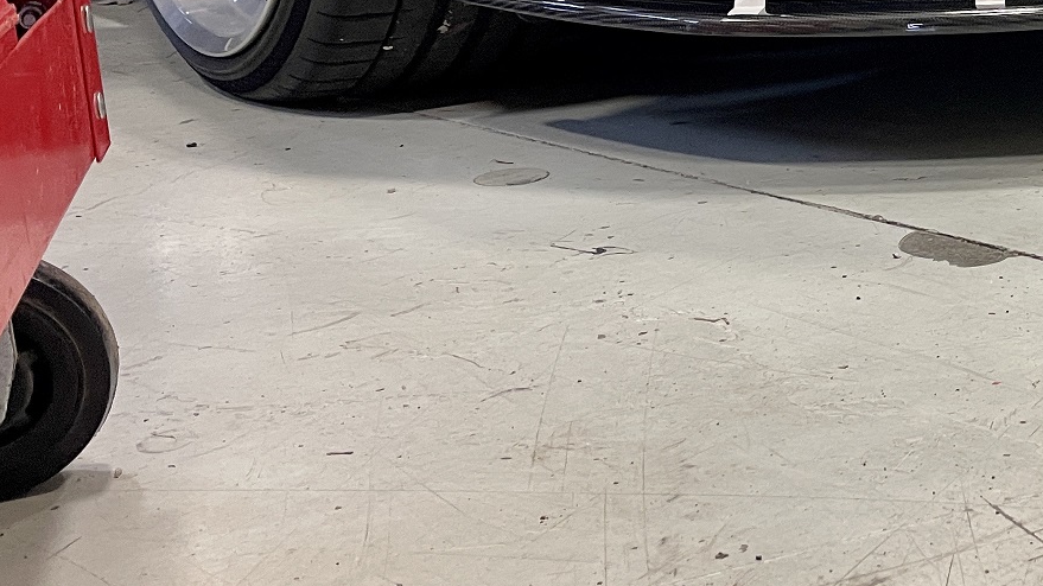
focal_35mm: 65
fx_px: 1797
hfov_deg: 28.8
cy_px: 75
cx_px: 1191
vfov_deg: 18.3
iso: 250
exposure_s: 1/60
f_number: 1.6
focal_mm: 5.1
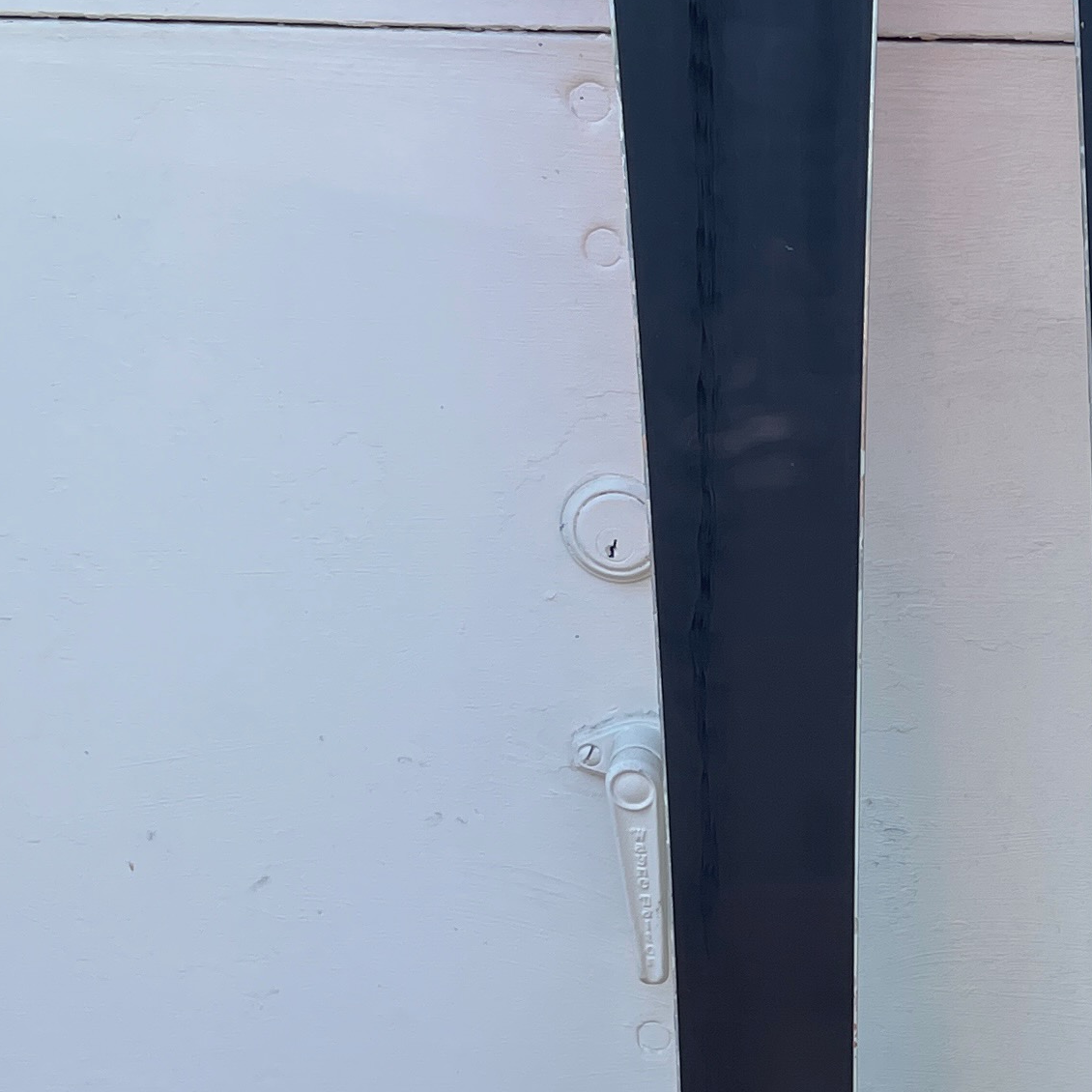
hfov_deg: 20.6
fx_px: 2927
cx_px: 1035
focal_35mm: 82
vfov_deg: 20.7
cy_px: 991
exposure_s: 1/584
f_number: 1.6
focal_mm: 4.2
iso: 32
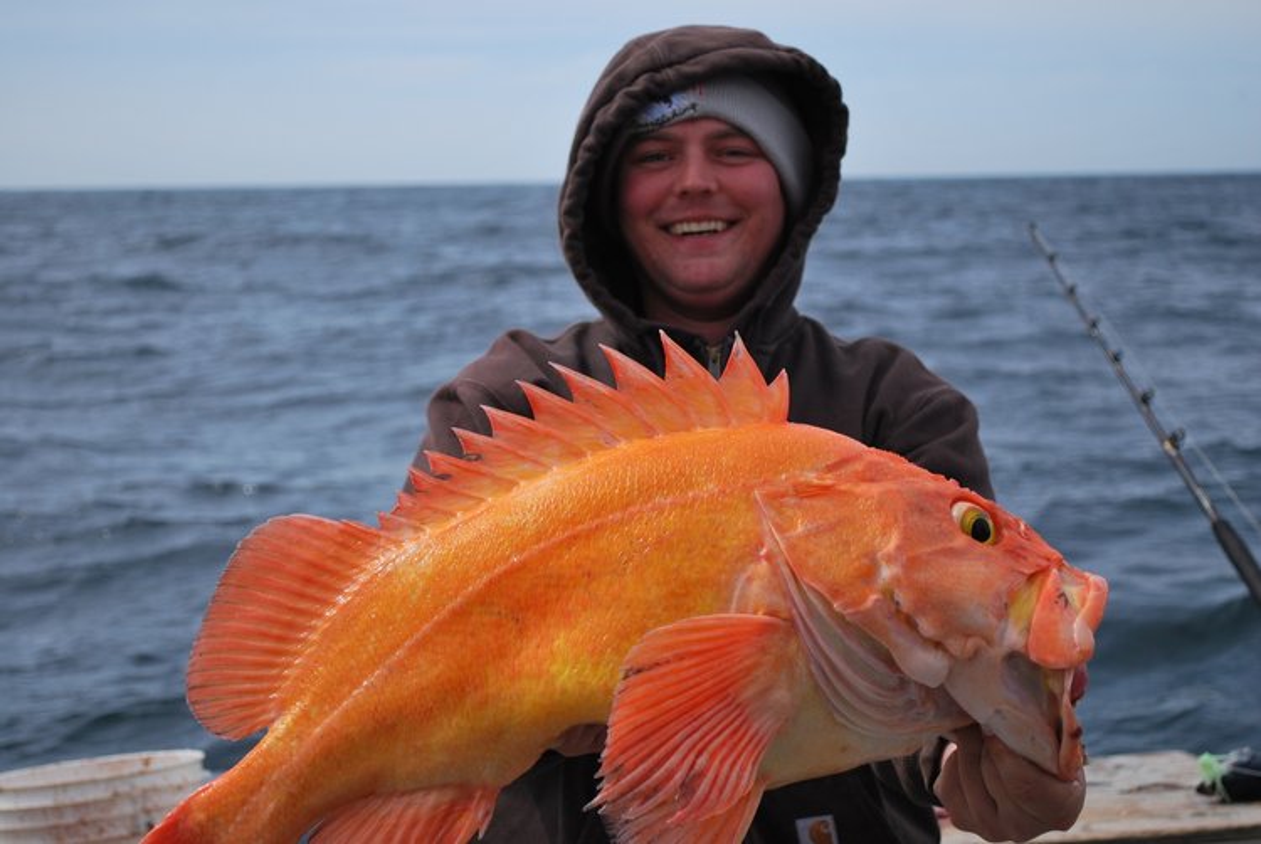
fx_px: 2367
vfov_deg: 20.2
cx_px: 630
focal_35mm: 68
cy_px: 422
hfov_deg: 29.8
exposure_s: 1/1000
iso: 180
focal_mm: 45
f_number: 5.3
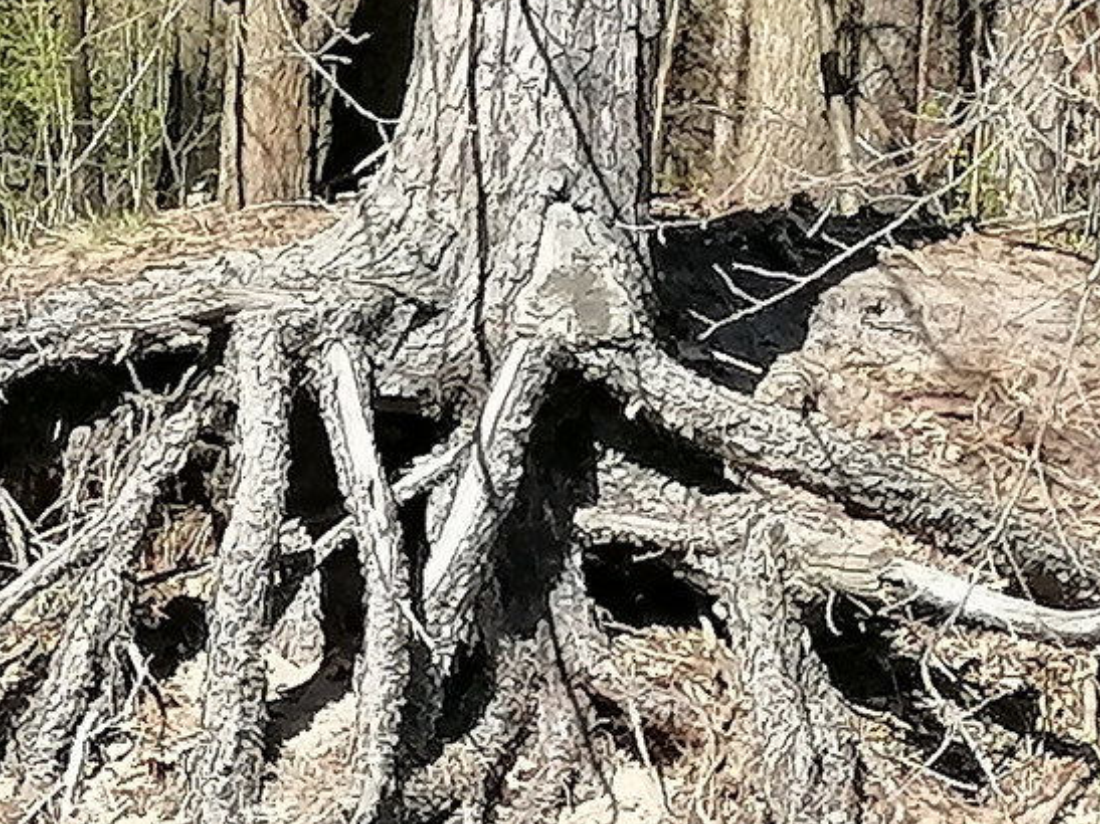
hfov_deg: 9.9
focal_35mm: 199
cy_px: 533
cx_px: 329
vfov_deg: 7.5
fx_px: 6322
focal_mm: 5.4
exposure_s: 1/641
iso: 50
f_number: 1.8
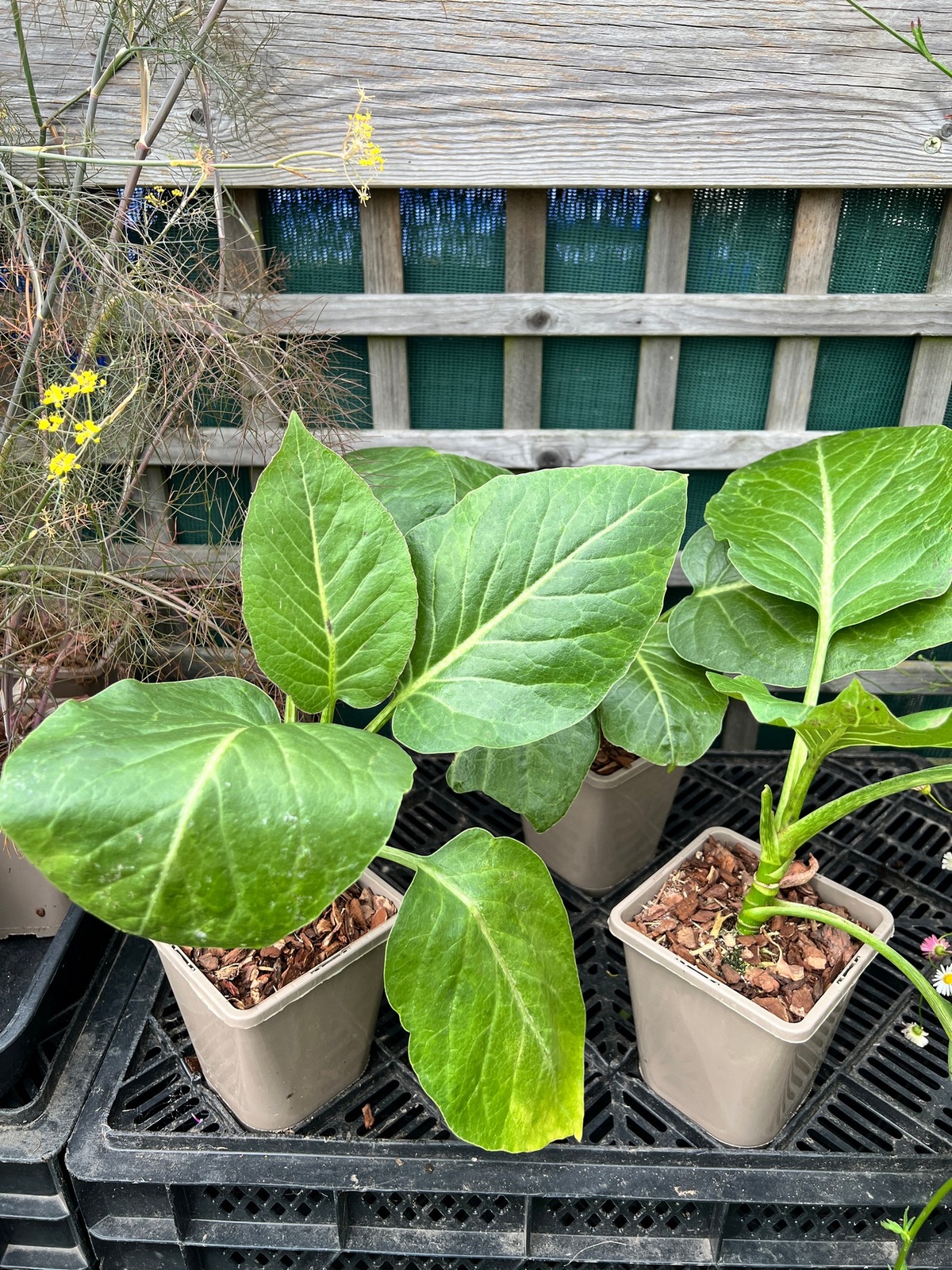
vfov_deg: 67.3
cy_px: 635
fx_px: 953
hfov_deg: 53.1
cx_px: 476
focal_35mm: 26
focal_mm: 5.7
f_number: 1.5
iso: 50
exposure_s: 1/902
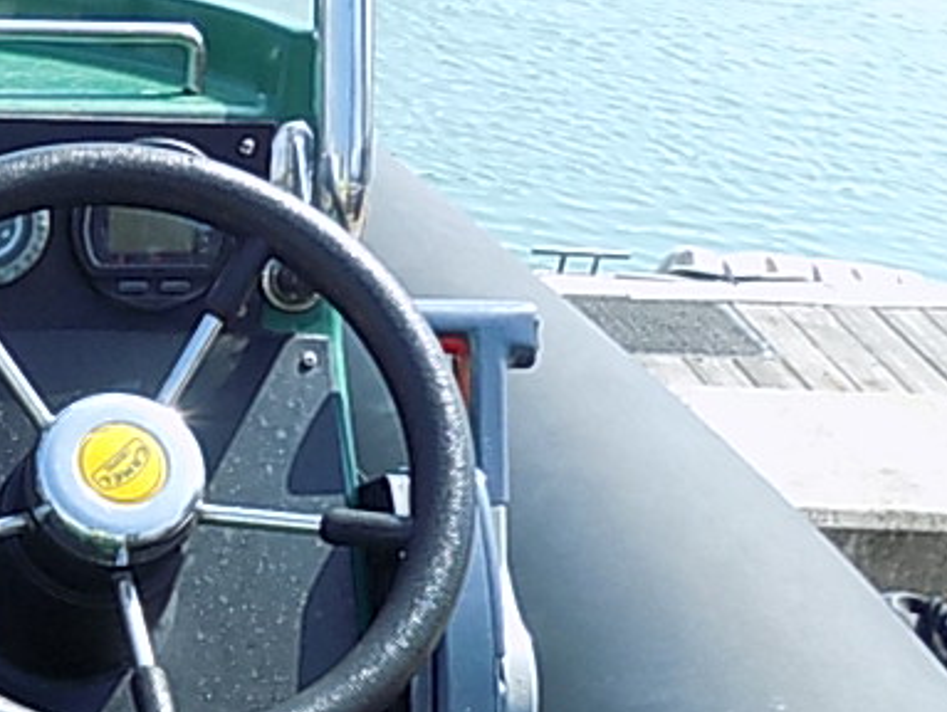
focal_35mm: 96
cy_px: 823
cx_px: -423
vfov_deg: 15.0
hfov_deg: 18.4
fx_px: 2629
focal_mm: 4
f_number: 3.1
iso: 80
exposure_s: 1/400
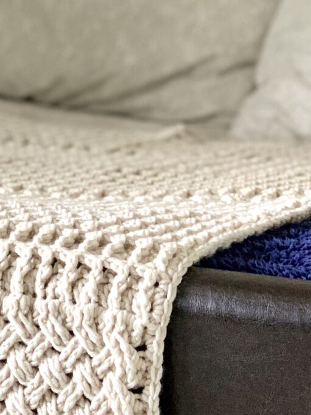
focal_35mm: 156
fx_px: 1869
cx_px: -33
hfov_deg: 9.4
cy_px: 335
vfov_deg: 12.6
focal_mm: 6
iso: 125
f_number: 2.4
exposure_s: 1/60
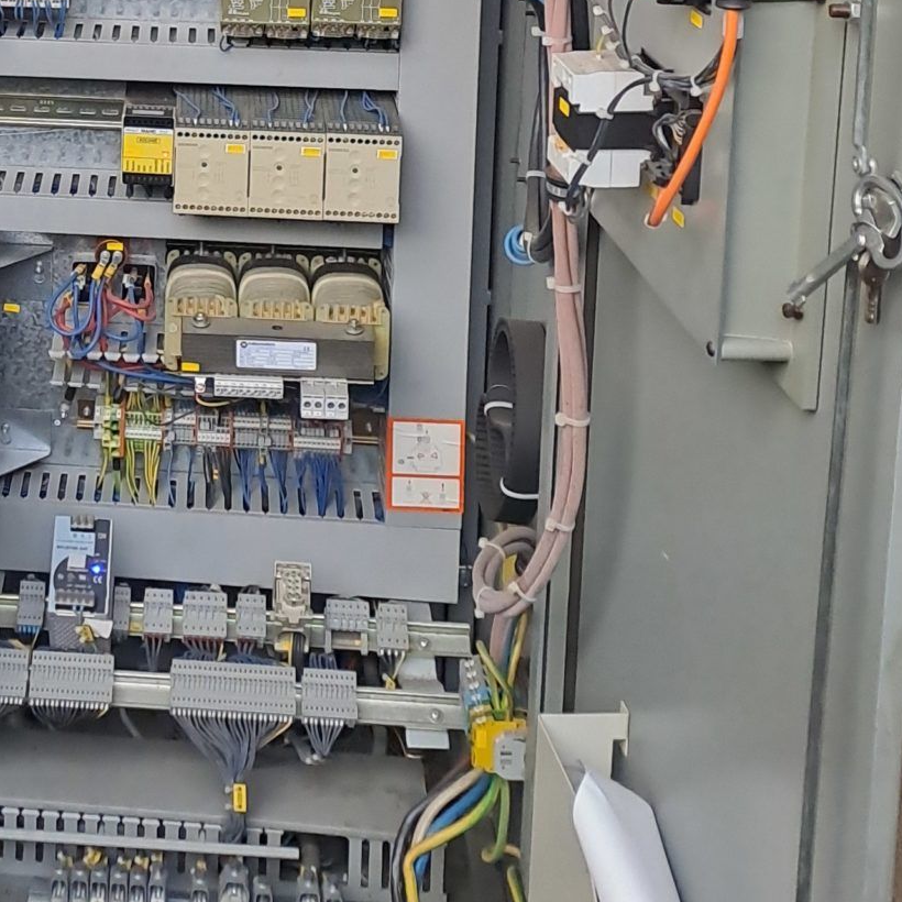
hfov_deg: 24.0
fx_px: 2034
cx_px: 15
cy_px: -242
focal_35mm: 69
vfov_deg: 22.6
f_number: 1.8
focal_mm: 4.65
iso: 320
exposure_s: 1/50
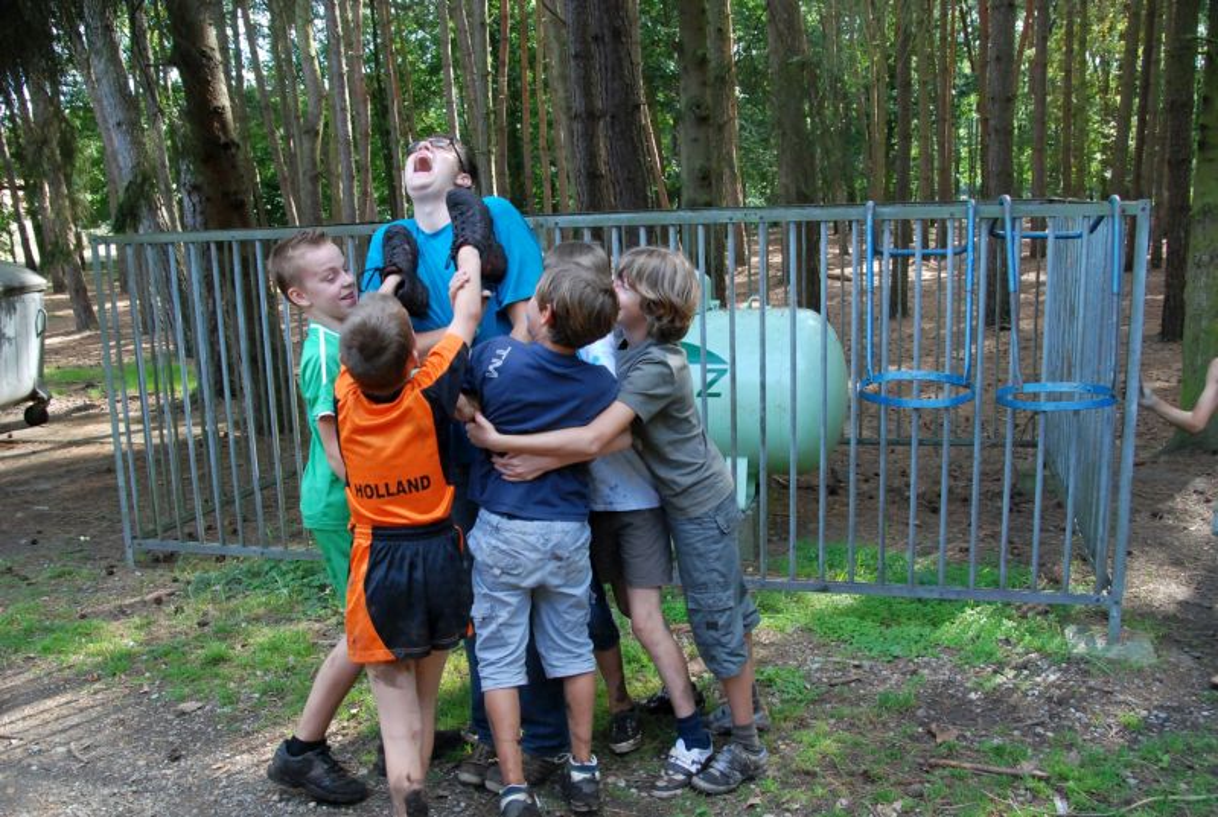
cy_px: 408
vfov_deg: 40.1
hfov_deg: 57.1
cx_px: 609
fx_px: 1119
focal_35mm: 33
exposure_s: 1/160
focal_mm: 22
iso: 800
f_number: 6.3
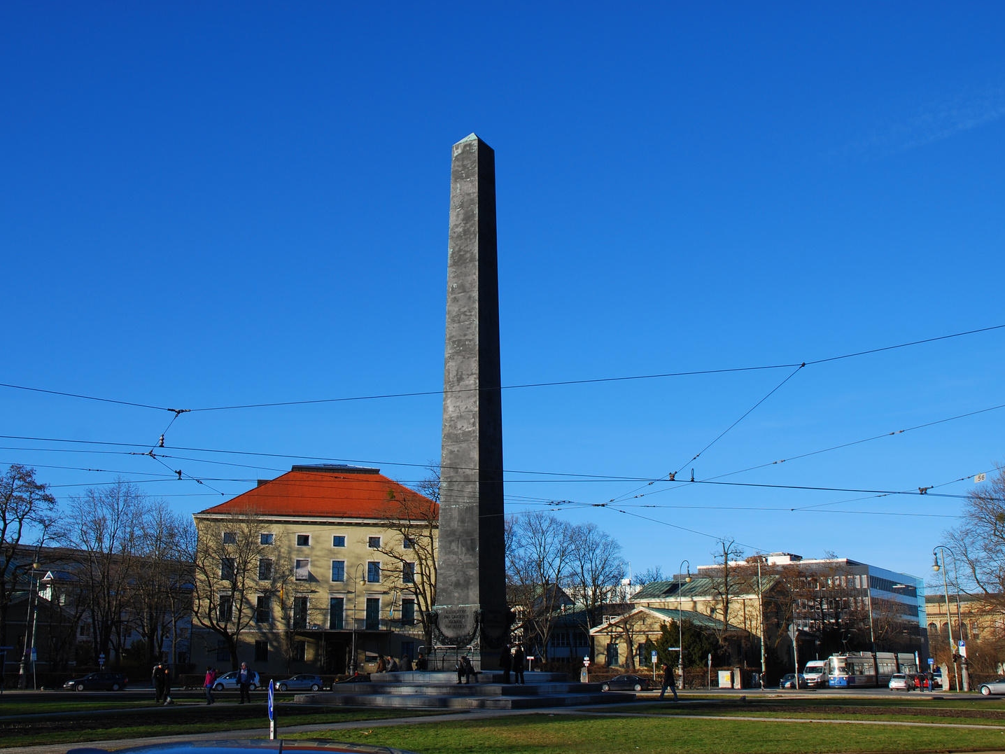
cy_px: 377
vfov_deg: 35.5
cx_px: 497
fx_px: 1177
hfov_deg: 46.2
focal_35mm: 41
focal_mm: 25
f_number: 8
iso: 100
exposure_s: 1/250
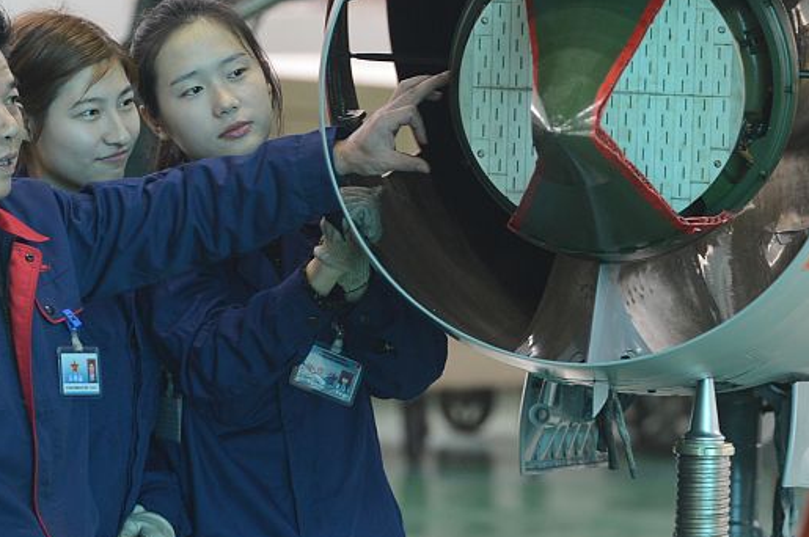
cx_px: 432
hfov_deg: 4.5
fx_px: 10189
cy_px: 56
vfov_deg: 3.0
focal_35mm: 454
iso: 1000
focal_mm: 195
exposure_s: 1/60
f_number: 4
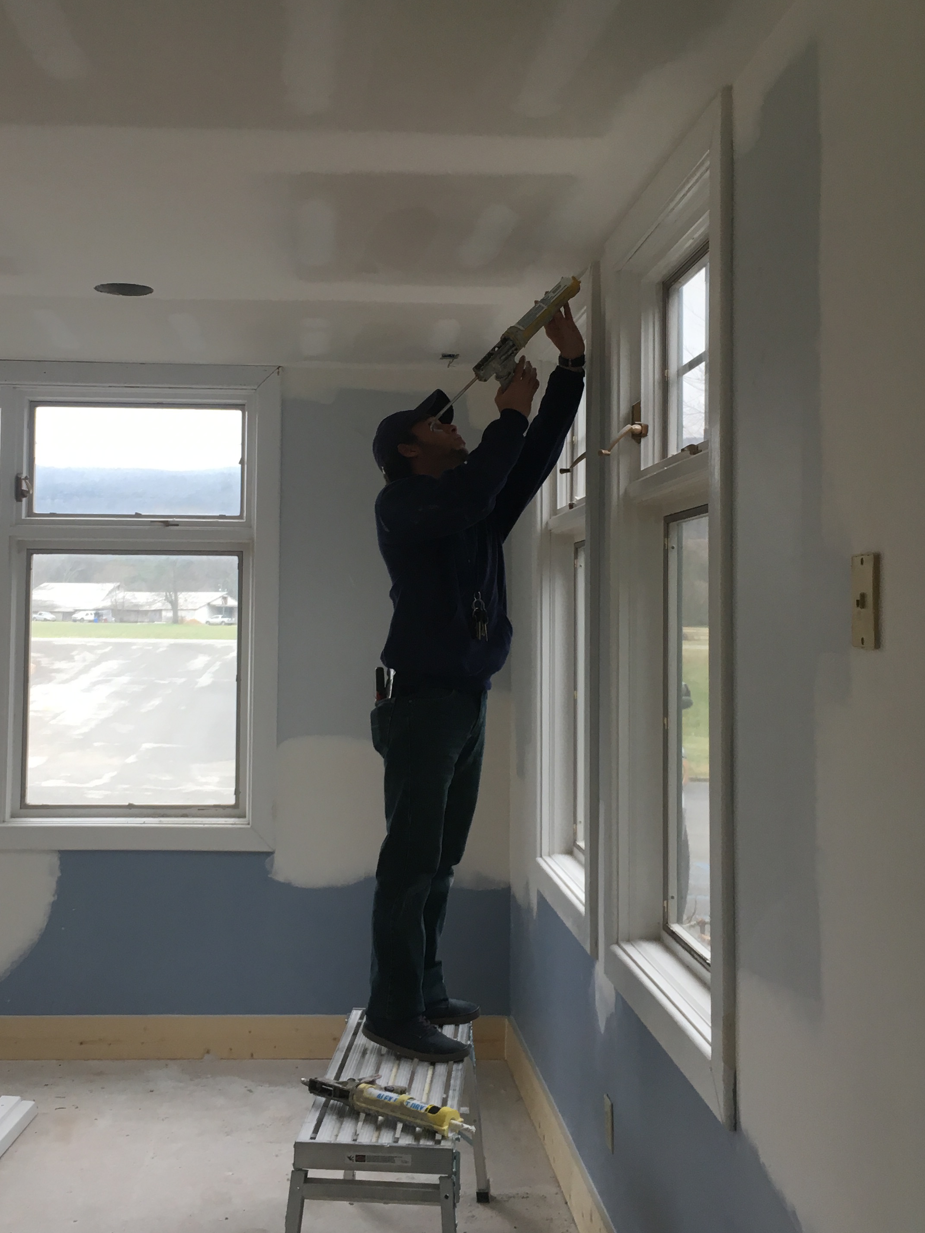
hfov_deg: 35.0
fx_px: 1461
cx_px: 377
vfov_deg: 45.7
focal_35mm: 41
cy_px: 561
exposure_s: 1/60
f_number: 2.2
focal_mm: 4.15
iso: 32
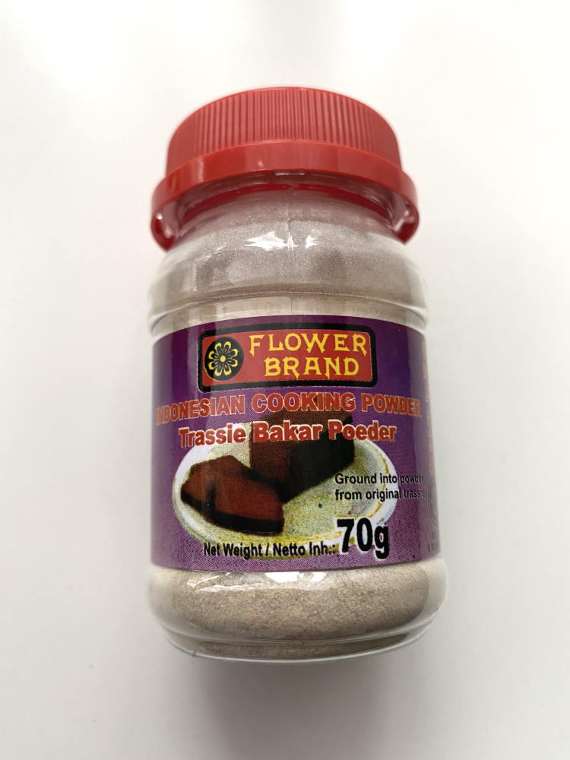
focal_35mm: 26
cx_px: 285
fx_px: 571
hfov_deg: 53.1
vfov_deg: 67.3
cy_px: 380
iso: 250
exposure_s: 1/60
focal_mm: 4.25
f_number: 1.8
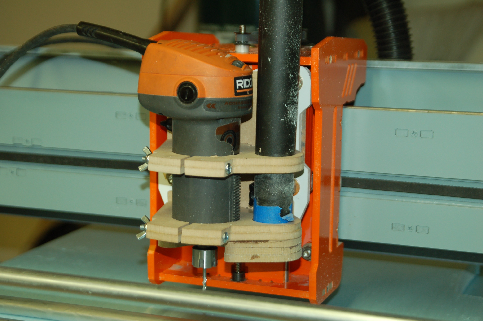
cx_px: 242
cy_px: 160
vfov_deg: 16.2
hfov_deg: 24.2
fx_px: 1126
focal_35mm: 84
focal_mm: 56
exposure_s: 1/60
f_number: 3.8
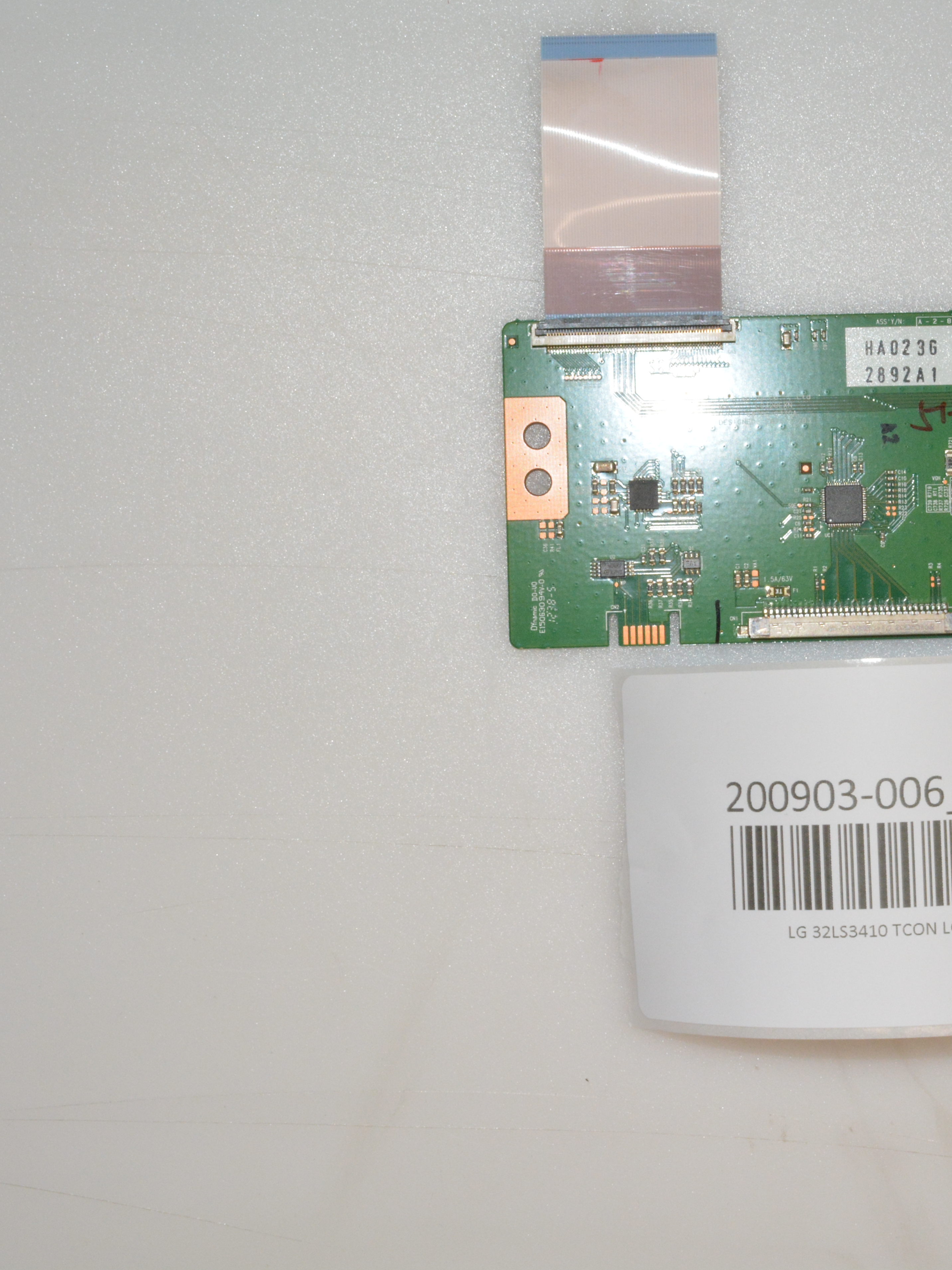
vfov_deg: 33.9
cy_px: 611
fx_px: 2081
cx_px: 748
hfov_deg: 25.4
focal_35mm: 57
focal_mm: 25
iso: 1250
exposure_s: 1/60
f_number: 25
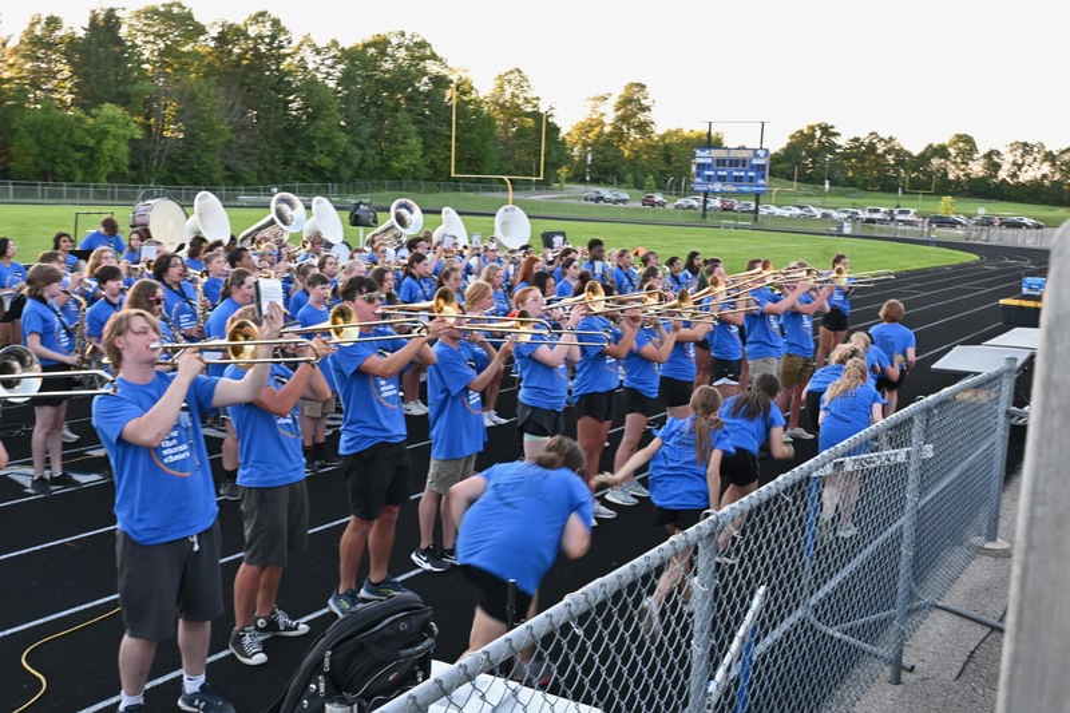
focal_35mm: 36
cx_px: 535
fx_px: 1070
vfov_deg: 36.9
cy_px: 356
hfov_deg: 53.1
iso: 400
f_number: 8
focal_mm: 24
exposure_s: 1/60
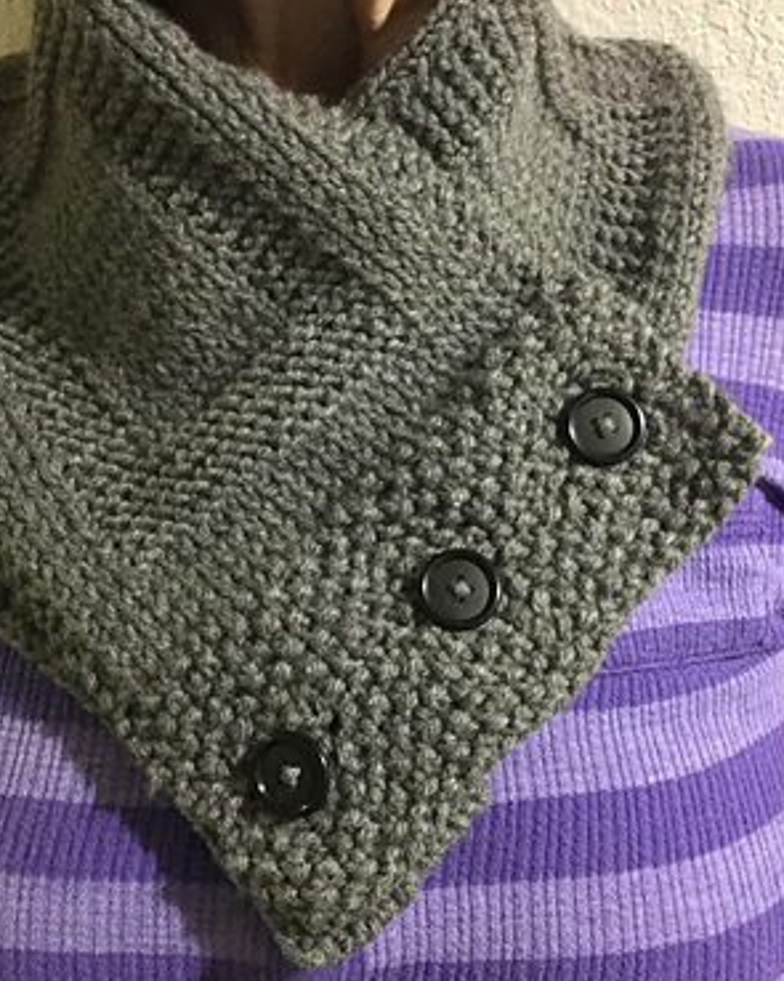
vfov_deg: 44.8
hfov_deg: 36.4
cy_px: 490
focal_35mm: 41
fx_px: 1190
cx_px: 327
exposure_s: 1/15
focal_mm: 3.3
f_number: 2.4
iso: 500
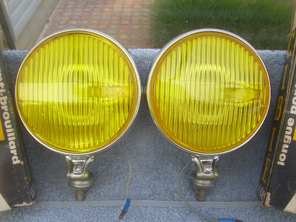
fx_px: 325
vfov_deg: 37.7
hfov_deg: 49.0
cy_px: 111
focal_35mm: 38
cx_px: 148
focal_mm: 7.8
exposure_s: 1/100
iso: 50
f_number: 5.1
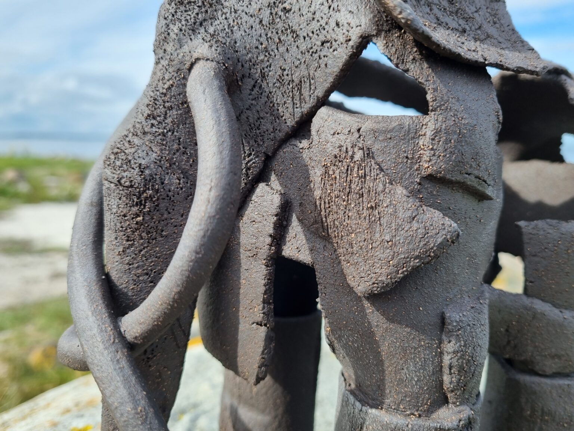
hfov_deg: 67.3
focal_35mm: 26
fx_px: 431
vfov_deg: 53.1
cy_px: 216
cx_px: 287
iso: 50
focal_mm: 5.4
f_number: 1.8
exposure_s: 1/1508
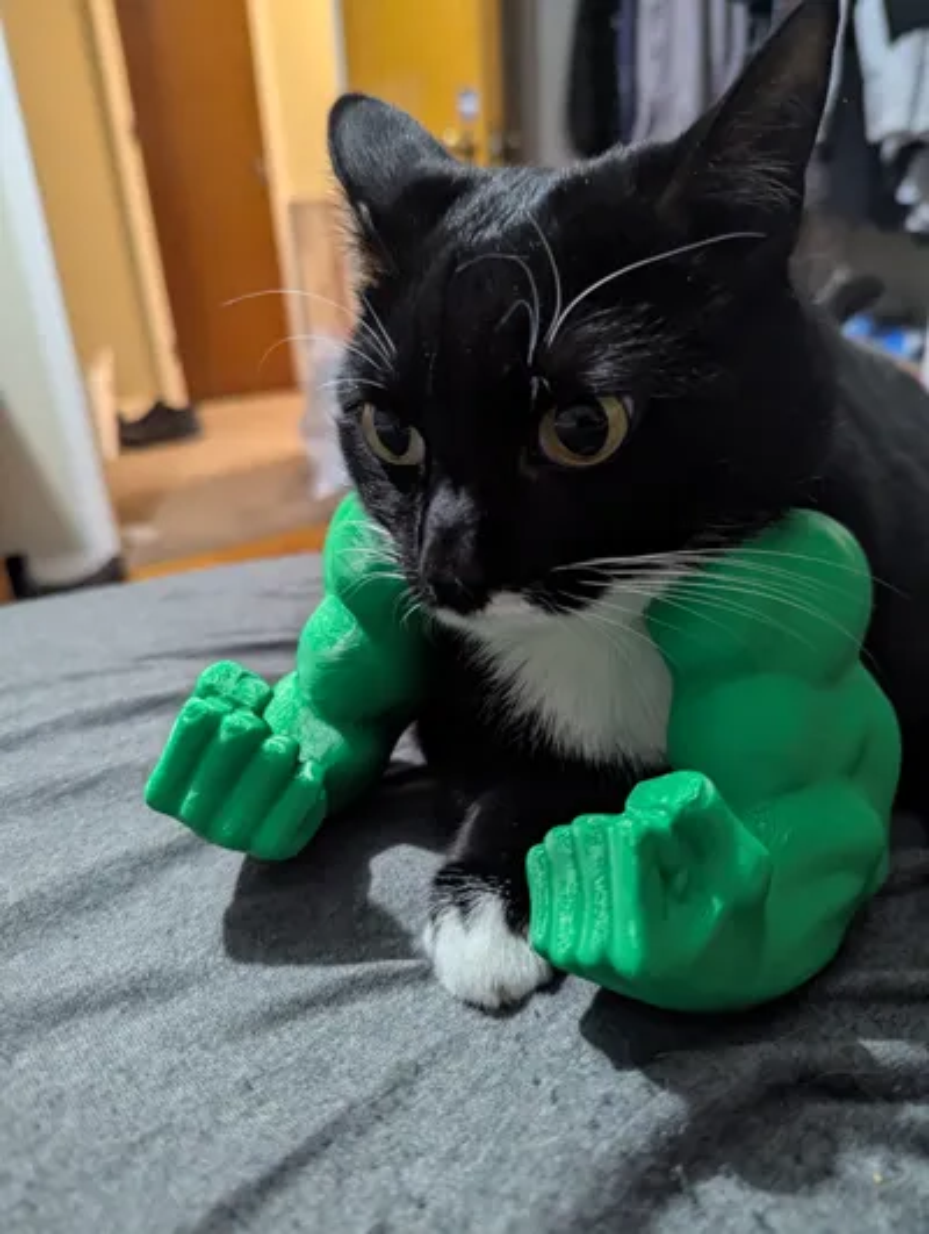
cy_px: 617
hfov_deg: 57.0
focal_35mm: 24
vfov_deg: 71.5
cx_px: 464
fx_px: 856
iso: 1006
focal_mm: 6.81
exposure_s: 1/24
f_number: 1.85
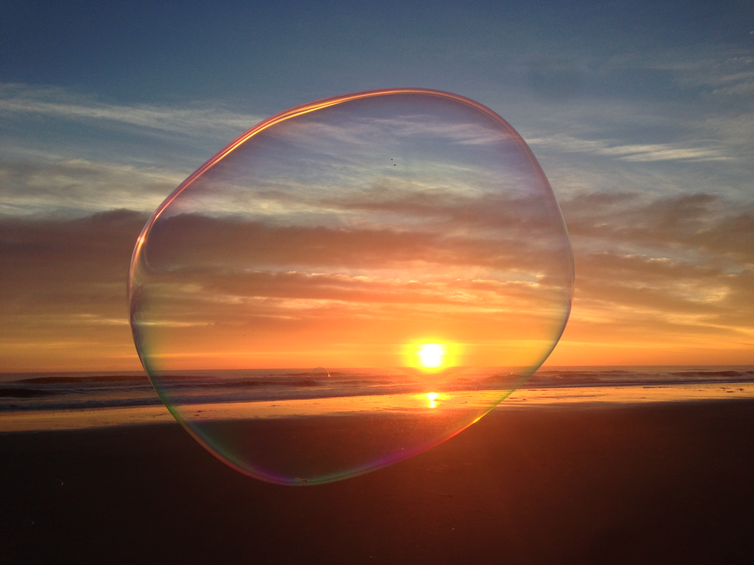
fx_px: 719
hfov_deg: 55.4
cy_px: 282
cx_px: 377
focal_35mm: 33
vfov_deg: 42.9
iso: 50
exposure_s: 1/570
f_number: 2.4
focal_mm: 4.12
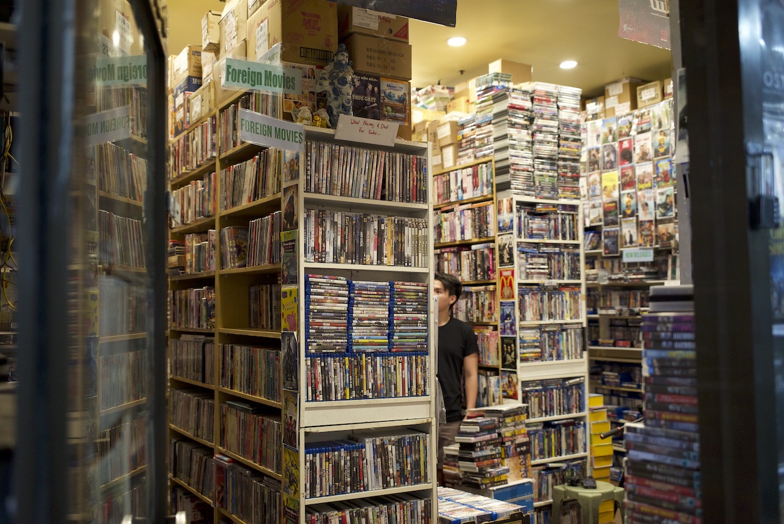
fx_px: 763
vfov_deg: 37.9
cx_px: 392
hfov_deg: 54.4
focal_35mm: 35
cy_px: 262
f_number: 2.8
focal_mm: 35
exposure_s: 1/160
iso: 2500
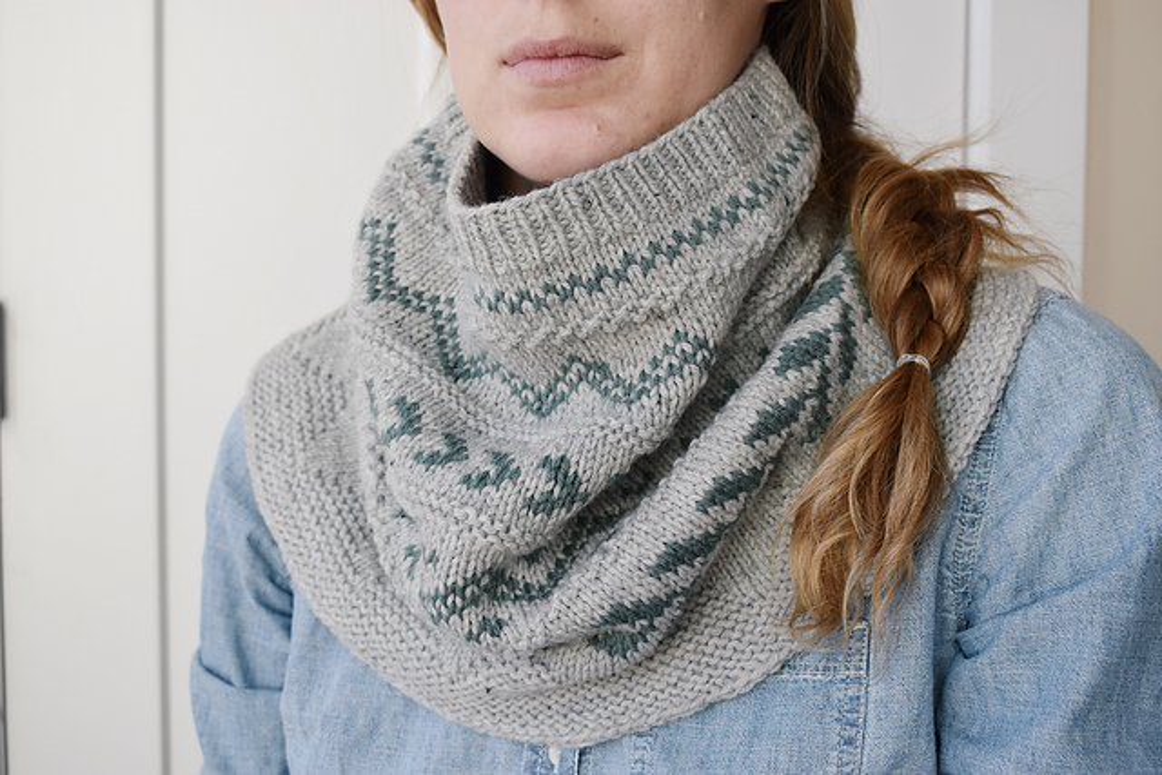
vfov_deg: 31.9
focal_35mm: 42
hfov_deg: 46.4
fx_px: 1356
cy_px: 388
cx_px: 581
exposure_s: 1/160
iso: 200
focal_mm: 28
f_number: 5.6
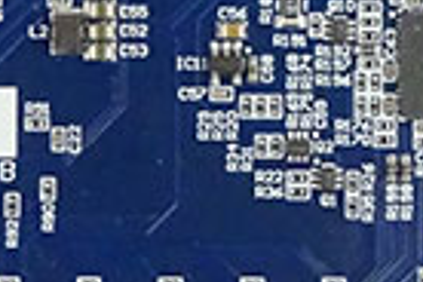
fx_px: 2832
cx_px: 28
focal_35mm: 241
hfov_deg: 8.5
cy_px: -86
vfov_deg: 5.7
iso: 800
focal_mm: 8.51
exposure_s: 1/250
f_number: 4.5
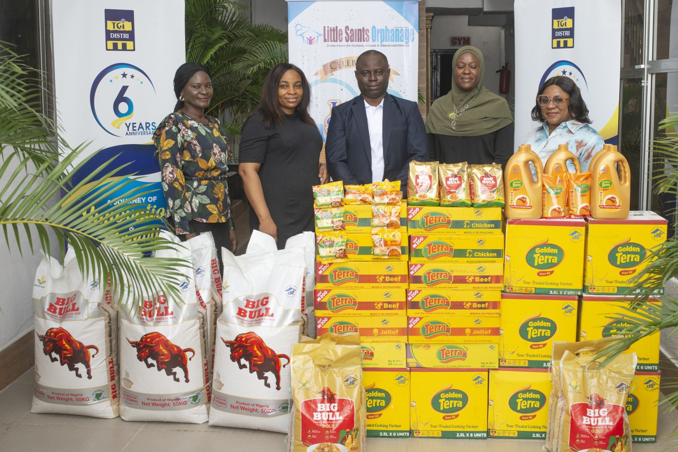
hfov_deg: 39.6
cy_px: 226
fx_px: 942
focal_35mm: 50
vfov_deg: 27.0
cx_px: 339
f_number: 9
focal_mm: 50
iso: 1000
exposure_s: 1/200
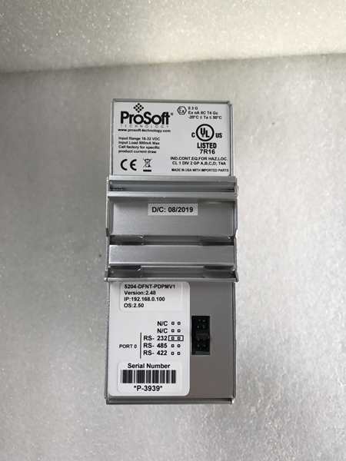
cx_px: 173
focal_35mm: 28
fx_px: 373
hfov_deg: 49.7
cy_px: 230
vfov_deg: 63.4
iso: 32
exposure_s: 1/100
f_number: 1.8
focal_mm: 3.99
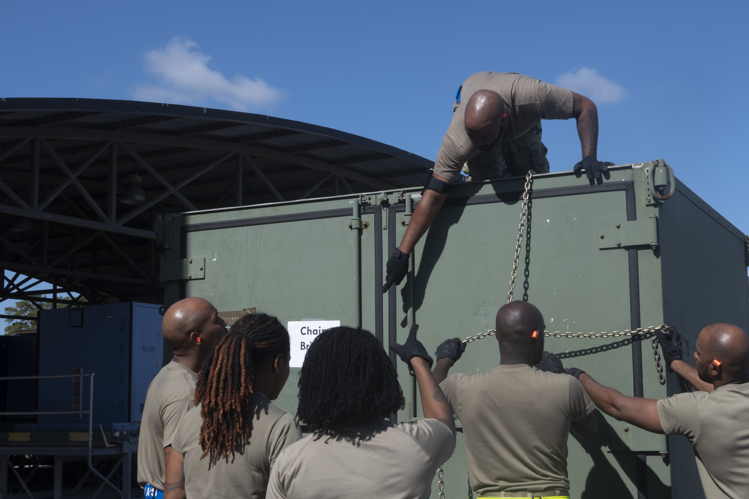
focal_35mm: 52
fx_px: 1082
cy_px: 250
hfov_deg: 38.2
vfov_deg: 26.0
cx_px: 374
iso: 160
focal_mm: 35
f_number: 20
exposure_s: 1/100
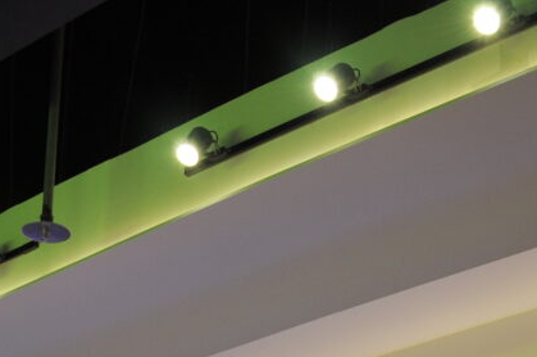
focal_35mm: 99
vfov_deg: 12.6
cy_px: 643
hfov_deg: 20.4
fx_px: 1474
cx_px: 424
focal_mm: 18
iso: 280
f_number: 5.6
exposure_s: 1/30
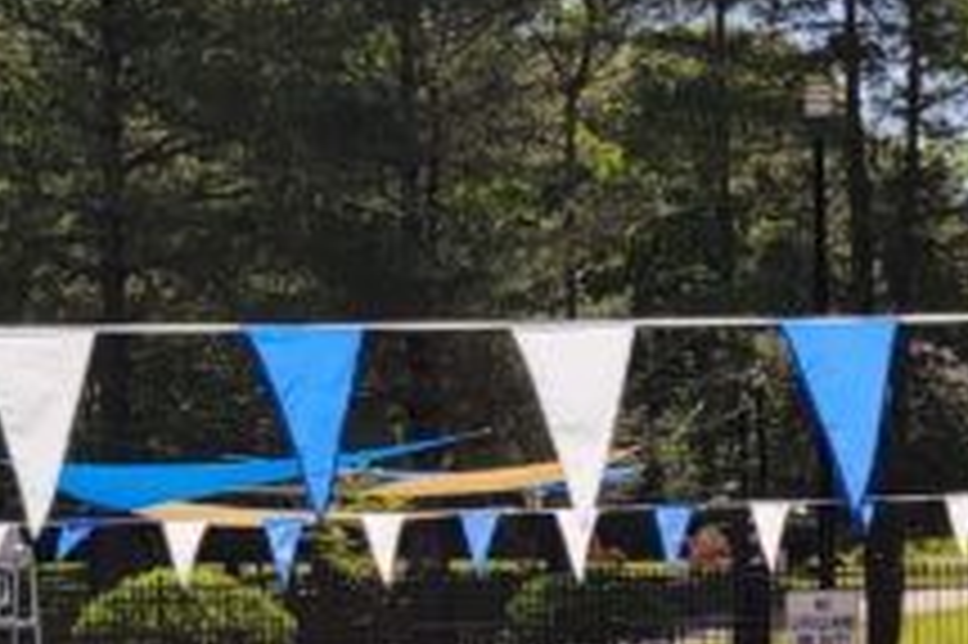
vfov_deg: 10.5
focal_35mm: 129
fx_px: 3466
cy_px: 734
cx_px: 851
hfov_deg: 15.7
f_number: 1.8
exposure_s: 1/3300
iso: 40
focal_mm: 5.4
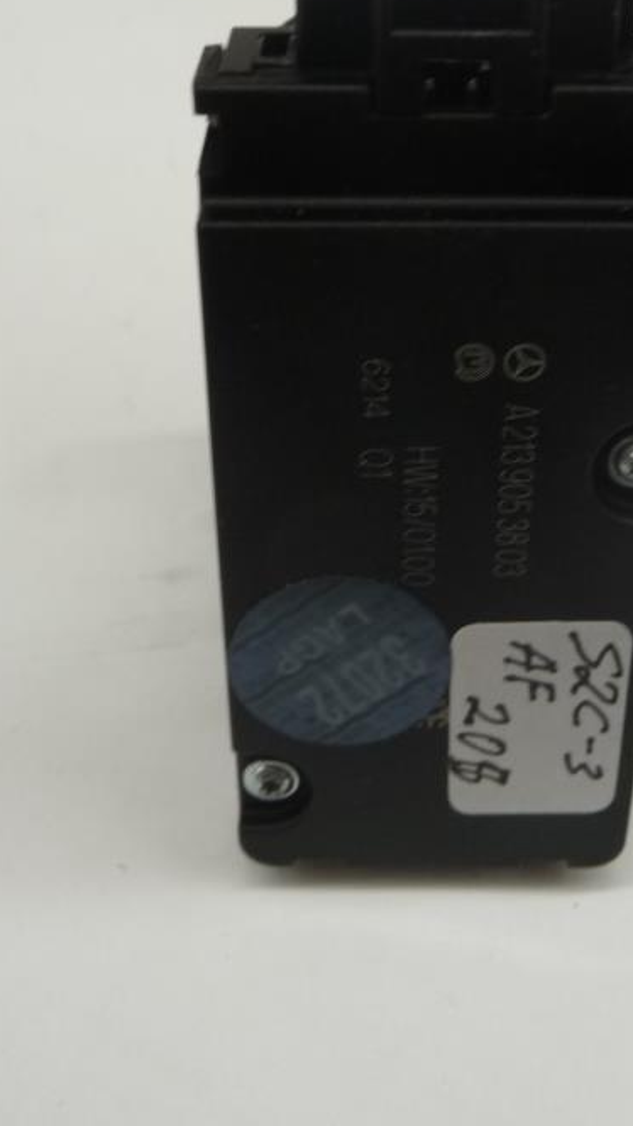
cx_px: 367
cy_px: 489
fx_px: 1403
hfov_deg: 25.4
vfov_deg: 43.6
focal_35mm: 47
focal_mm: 4.7
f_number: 3.3
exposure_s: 1/30
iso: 160
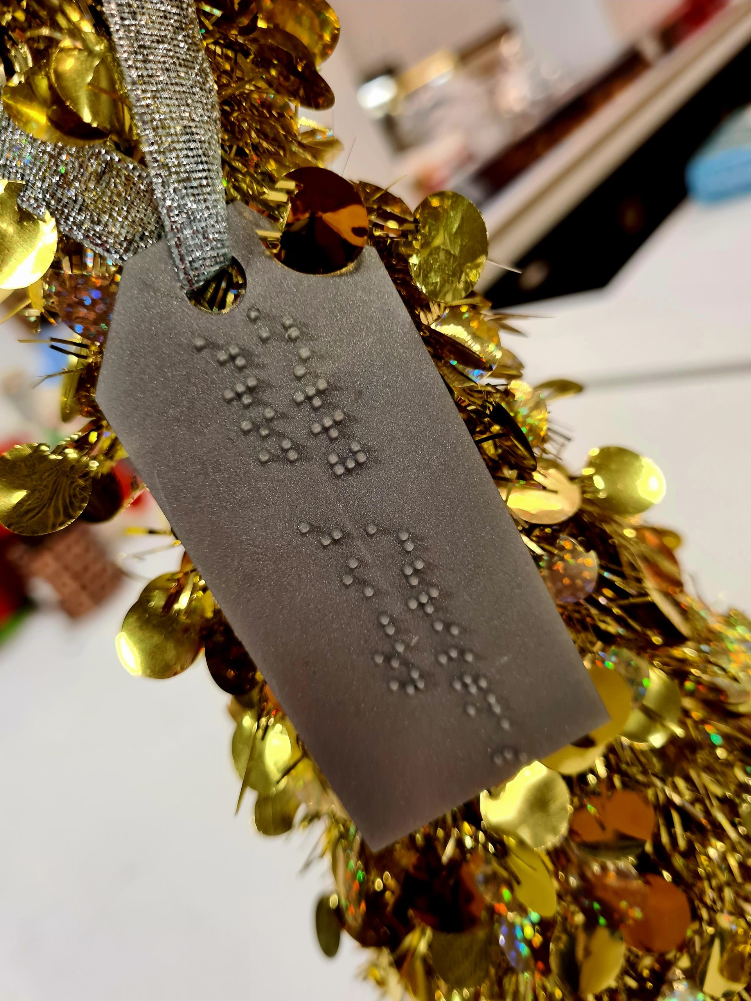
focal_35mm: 26
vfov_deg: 67.3
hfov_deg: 53.1
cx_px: 376
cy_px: 500
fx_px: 752
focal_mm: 5.4
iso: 100
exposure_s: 1/50
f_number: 1.8
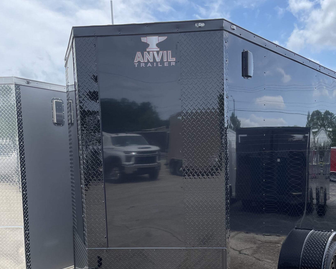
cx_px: 198
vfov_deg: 36.3
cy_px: 209
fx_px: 398
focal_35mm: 40
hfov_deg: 45.6
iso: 32
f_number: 1.6
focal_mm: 4.2
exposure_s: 1/1531
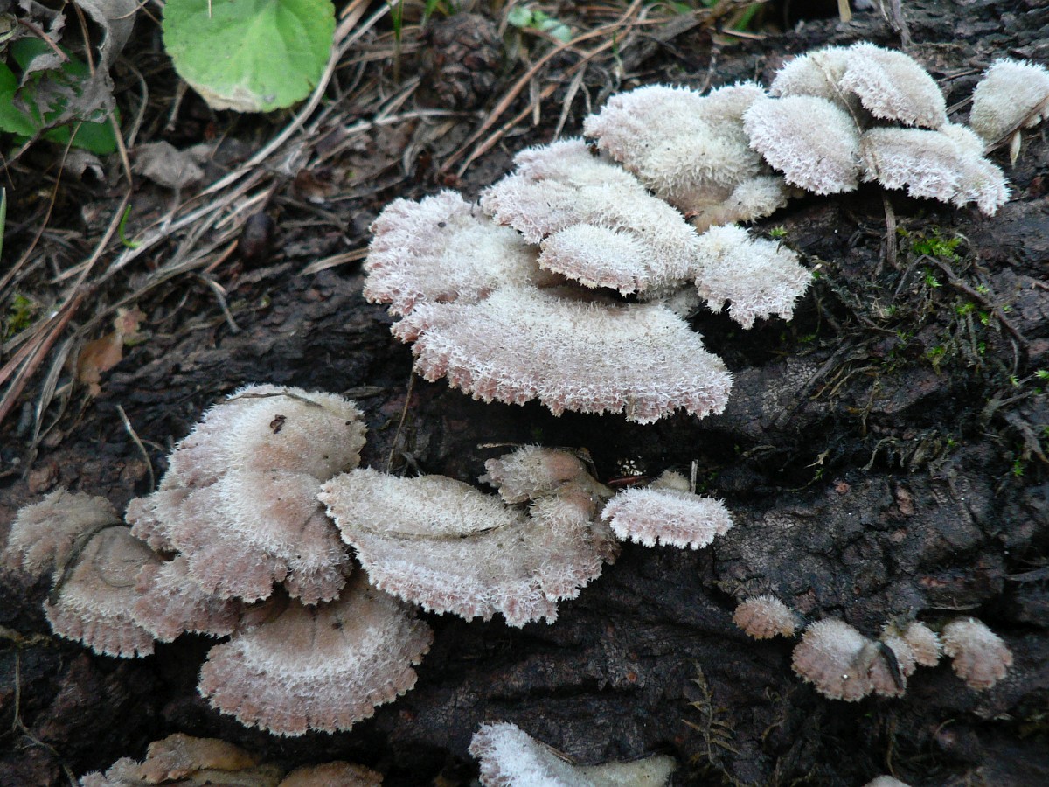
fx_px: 1091
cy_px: 394
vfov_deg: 39.7
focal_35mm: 36
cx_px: 524
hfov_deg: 51.4
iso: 200
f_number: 2.8
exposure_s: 1/60
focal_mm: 6
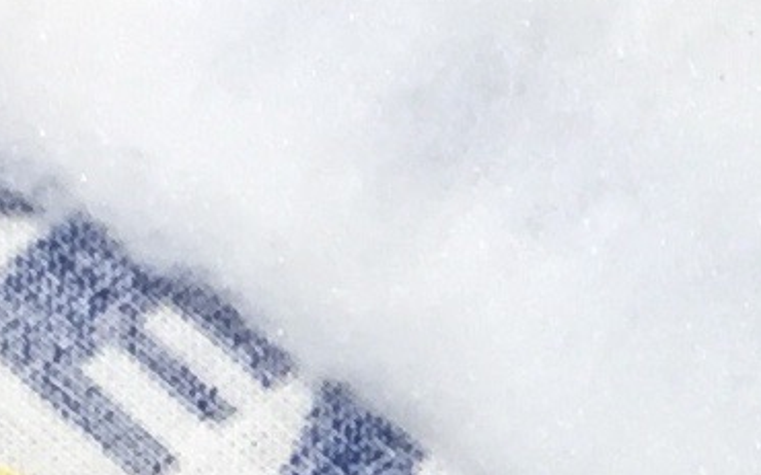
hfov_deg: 7.4
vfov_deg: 4.8
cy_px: 611
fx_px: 5619
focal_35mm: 271
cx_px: 1578
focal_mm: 4.15
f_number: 2.2
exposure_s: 1/60
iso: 40
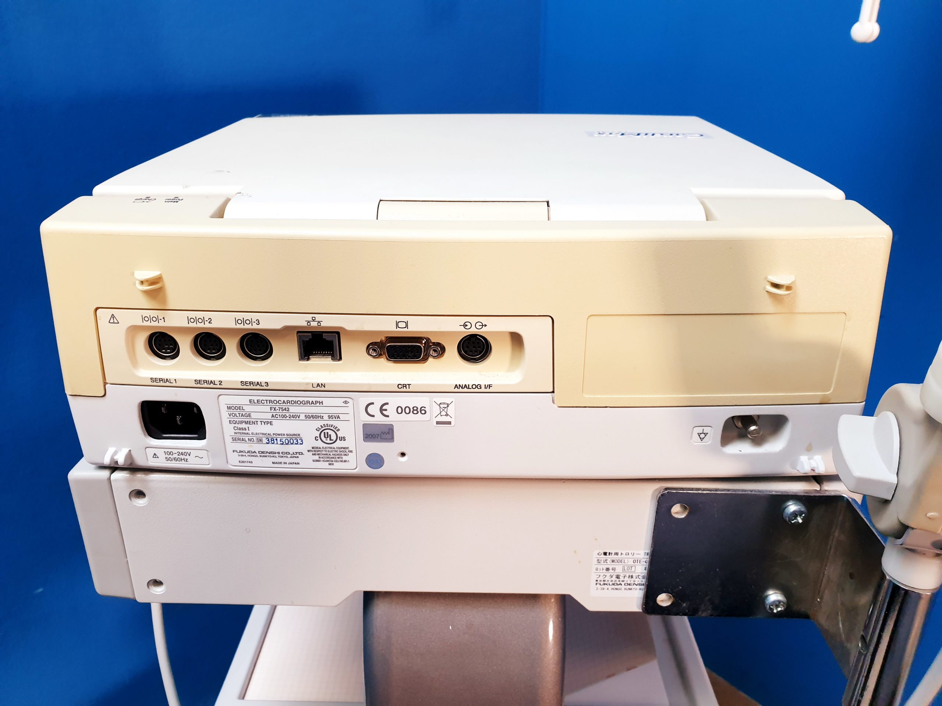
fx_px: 708
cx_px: 471
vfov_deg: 53.1
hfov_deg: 67.3
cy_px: 353
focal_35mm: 26
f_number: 2.4
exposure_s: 1/50
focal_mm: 4.3
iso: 200
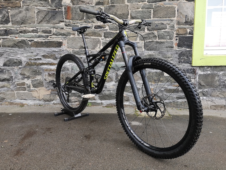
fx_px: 176
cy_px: 85
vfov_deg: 51.4
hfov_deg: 65.3
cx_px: 113
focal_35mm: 27
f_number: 1.8
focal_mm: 3.95
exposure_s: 1/106
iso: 50
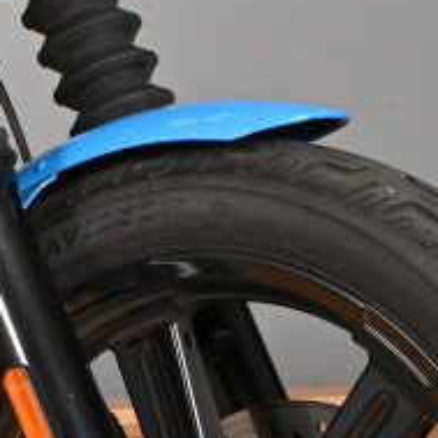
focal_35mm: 283
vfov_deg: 6.2
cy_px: 171
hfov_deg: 6.0
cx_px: -526
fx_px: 4047
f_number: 6.3
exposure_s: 1/160
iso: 400
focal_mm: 35
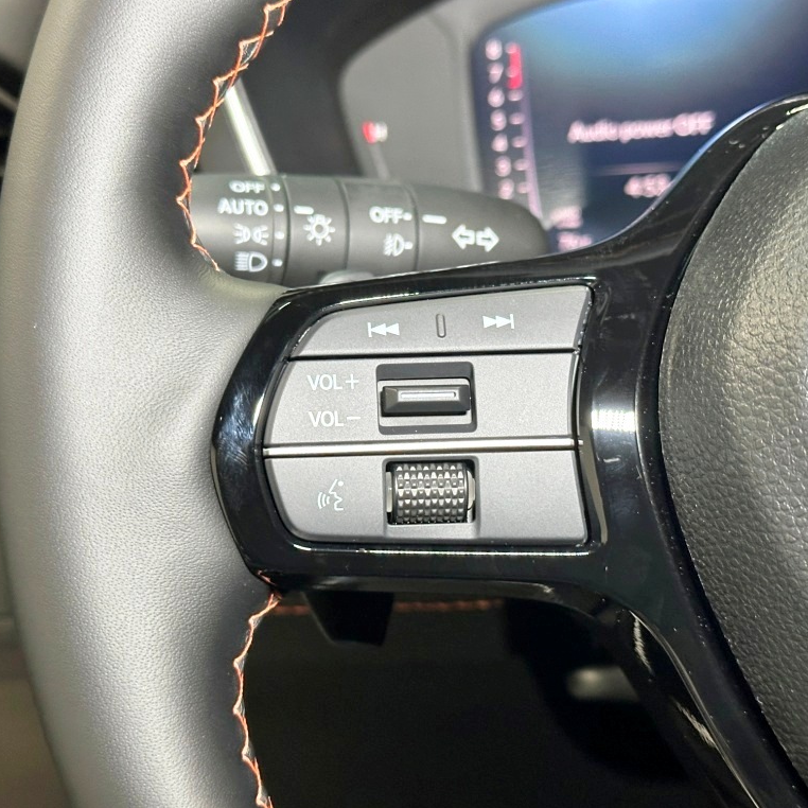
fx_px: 1505
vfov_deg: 30.0
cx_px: 419
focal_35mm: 57
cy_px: 405
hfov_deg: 30.0
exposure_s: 1/40
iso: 500
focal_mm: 6.86
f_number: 1.78
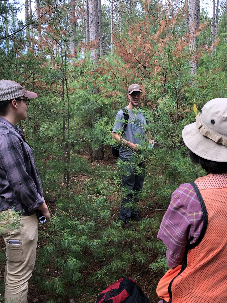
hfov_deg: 49.7
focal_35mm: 28
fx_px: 245
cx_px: 114
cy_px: 152
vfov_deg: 63.4
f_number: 1.8
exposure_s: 1/120
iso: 25
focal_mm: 3.99
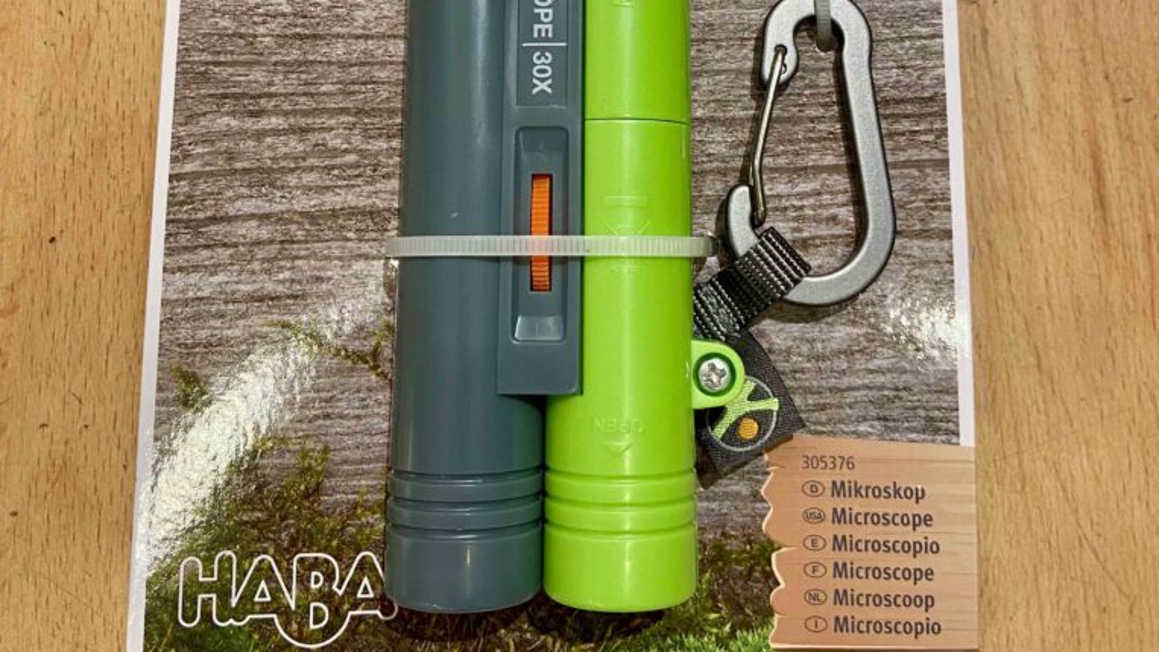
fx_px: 1168
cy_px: 68
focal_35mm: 38
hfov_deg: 52.8
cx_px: 582
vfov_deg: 29.9
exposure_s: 1/50
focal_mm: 4.25
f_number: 1.8
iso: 100
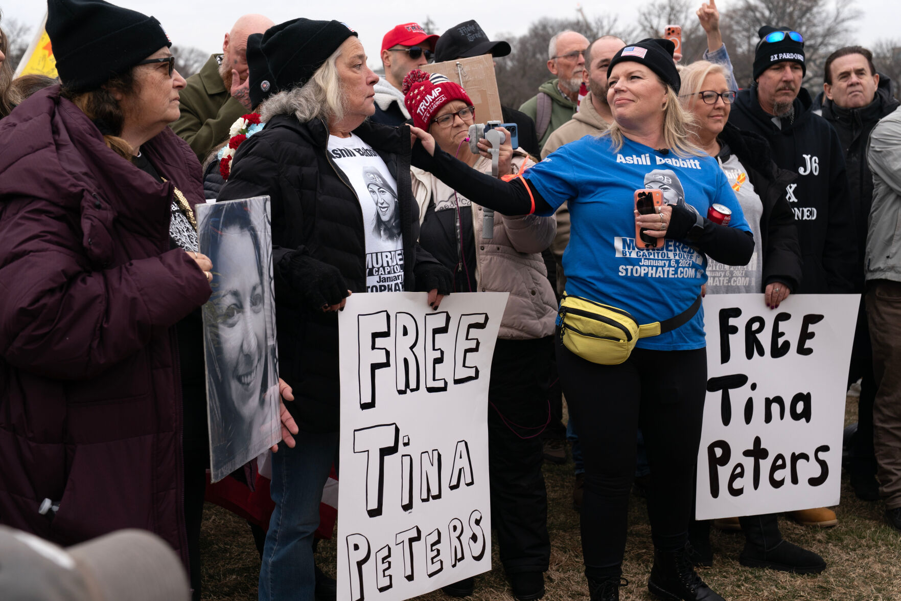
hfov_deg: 41.1
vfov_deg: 28.1
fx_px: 1201
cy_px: 300
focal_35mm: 48
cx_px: 450
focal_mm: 48
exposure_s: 1/400
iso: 200
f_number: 5.6
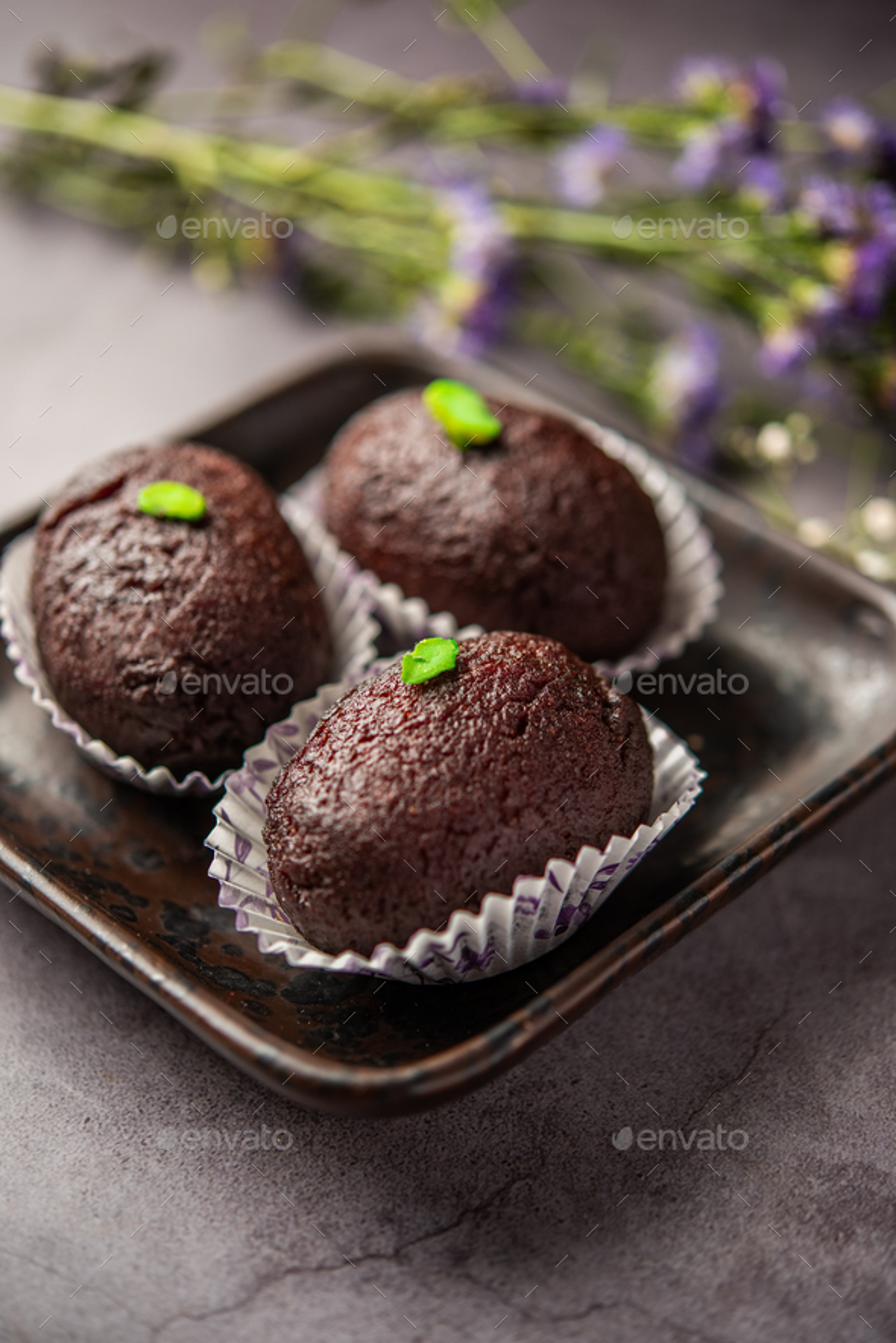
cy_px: 672
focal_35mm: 60
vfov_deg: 33.4
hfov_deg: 22.6
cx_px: 448
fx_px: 2238
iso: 125
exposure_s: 1/125
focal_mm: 60
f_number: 3.2
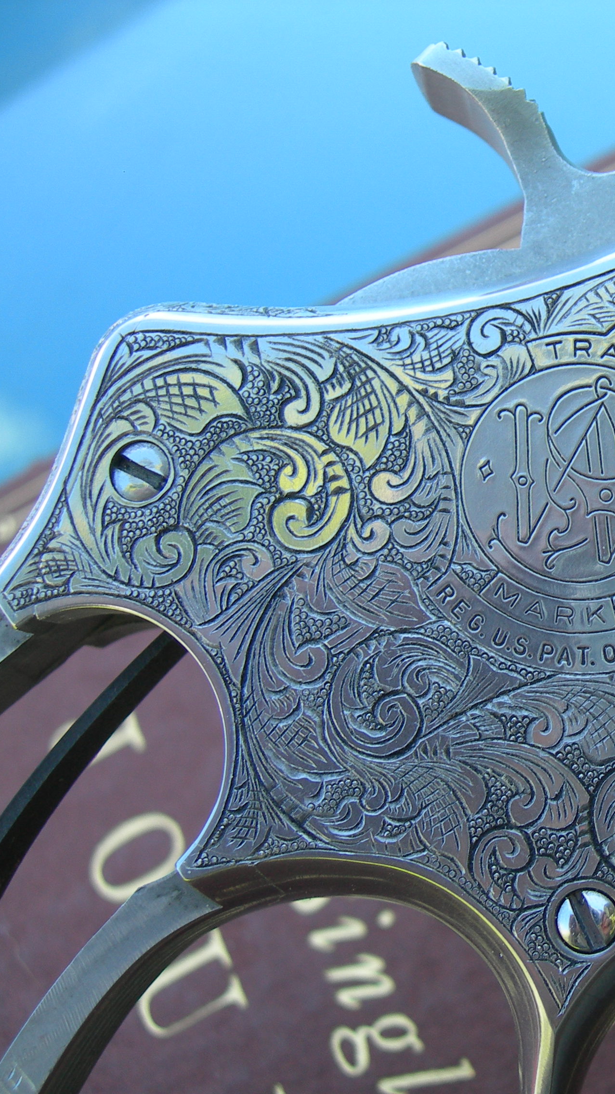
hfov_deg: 20.3
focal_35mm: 56
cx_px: 705
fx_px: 1624
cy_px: 554
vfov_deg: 37.2
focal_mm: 7.8
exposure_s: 1/102
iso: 50
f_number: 2.8
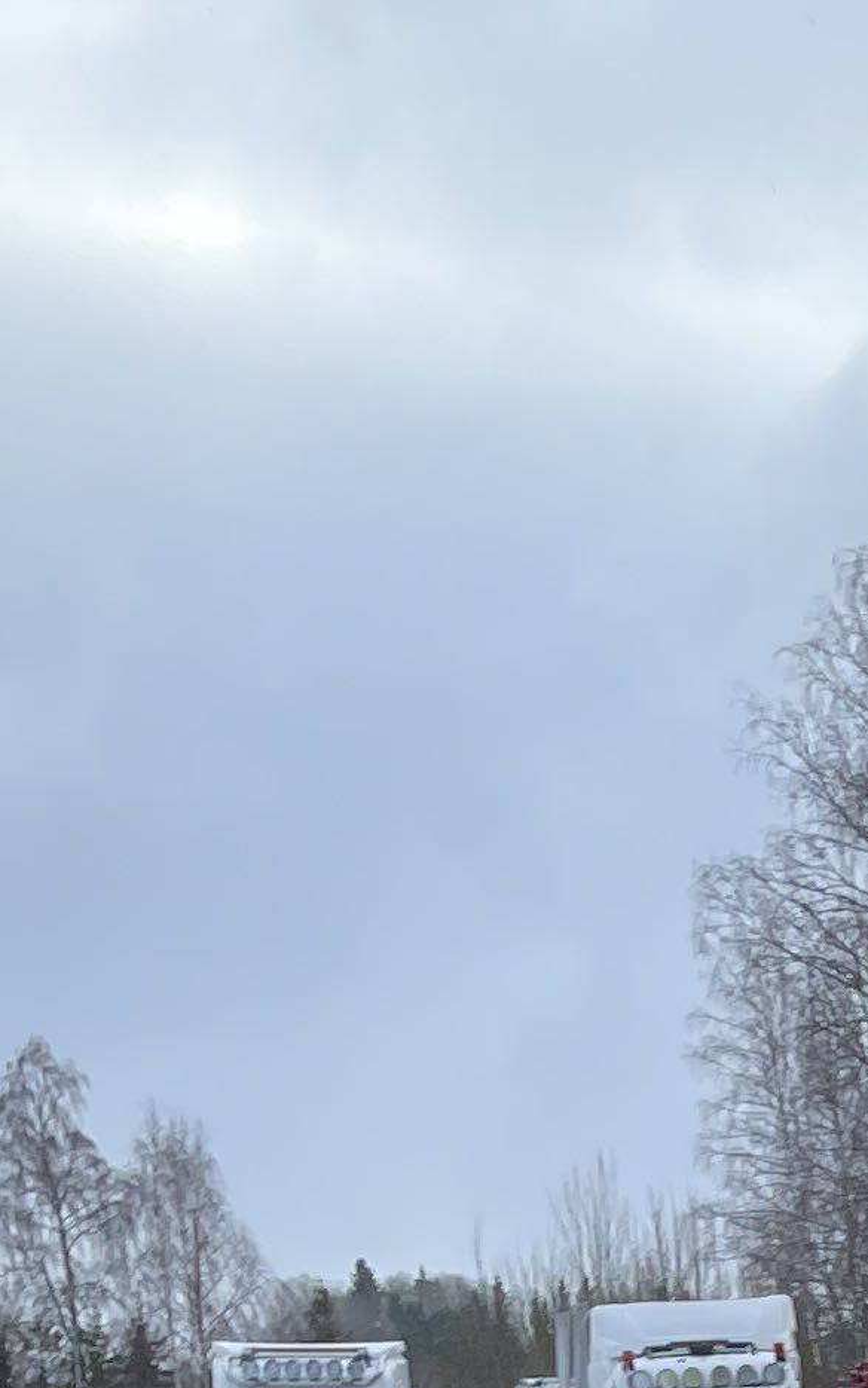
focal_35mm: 119
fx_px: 4503
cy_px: 2923
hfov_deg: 10.7
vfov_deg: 14.2
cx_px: 1199
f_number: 1.6
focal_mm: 4.2
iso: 50
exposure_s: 1/1335
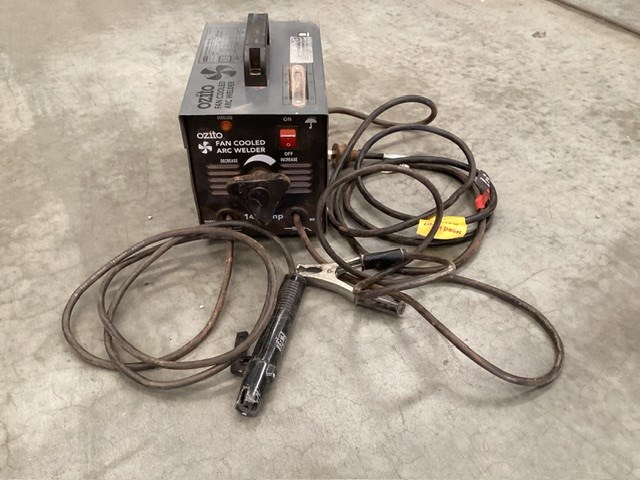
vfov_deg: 45.4
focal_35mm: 31
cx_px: 320
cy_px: 240
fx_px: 573
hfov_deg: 58.4
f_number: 2.4
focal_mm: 3.3
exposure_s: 1/50
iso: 320
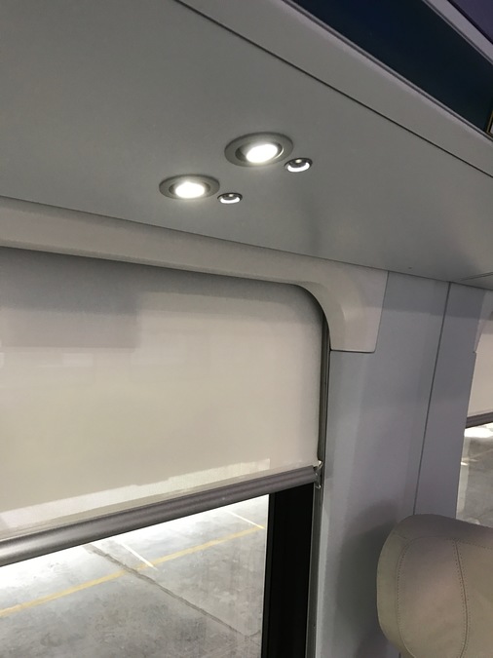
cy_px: 329
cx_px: 246
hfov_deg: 49.7
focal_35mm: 28
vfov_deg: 63.5
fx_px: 532
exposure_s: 1/15
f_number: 1.8
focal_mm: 3.99
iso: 50
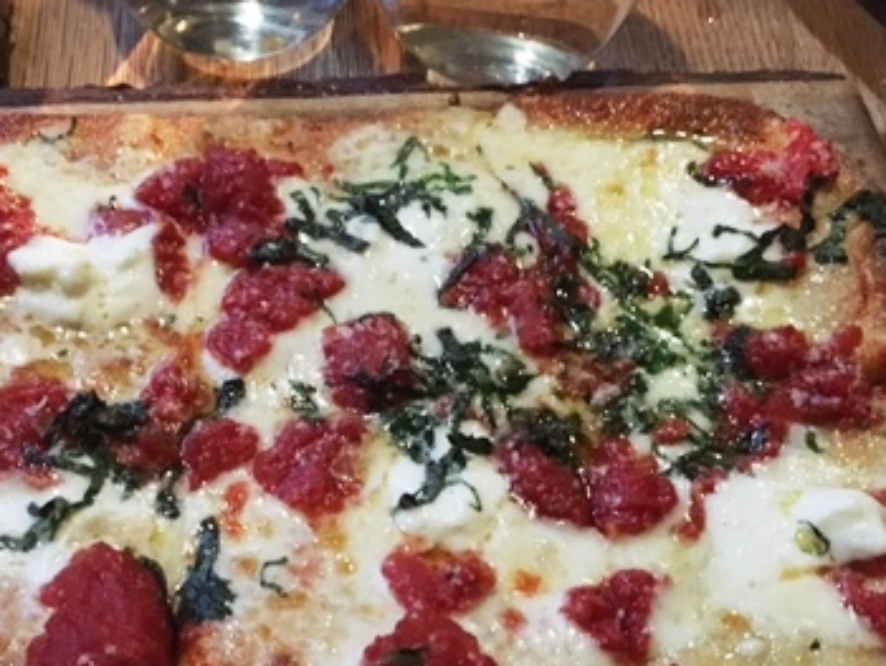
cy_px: 476
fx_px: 1357
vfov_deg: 27.3
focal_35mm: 53
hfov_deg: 36.1
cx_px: 377
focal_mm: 4.15
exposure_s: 1/15
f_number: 2.2
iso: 400
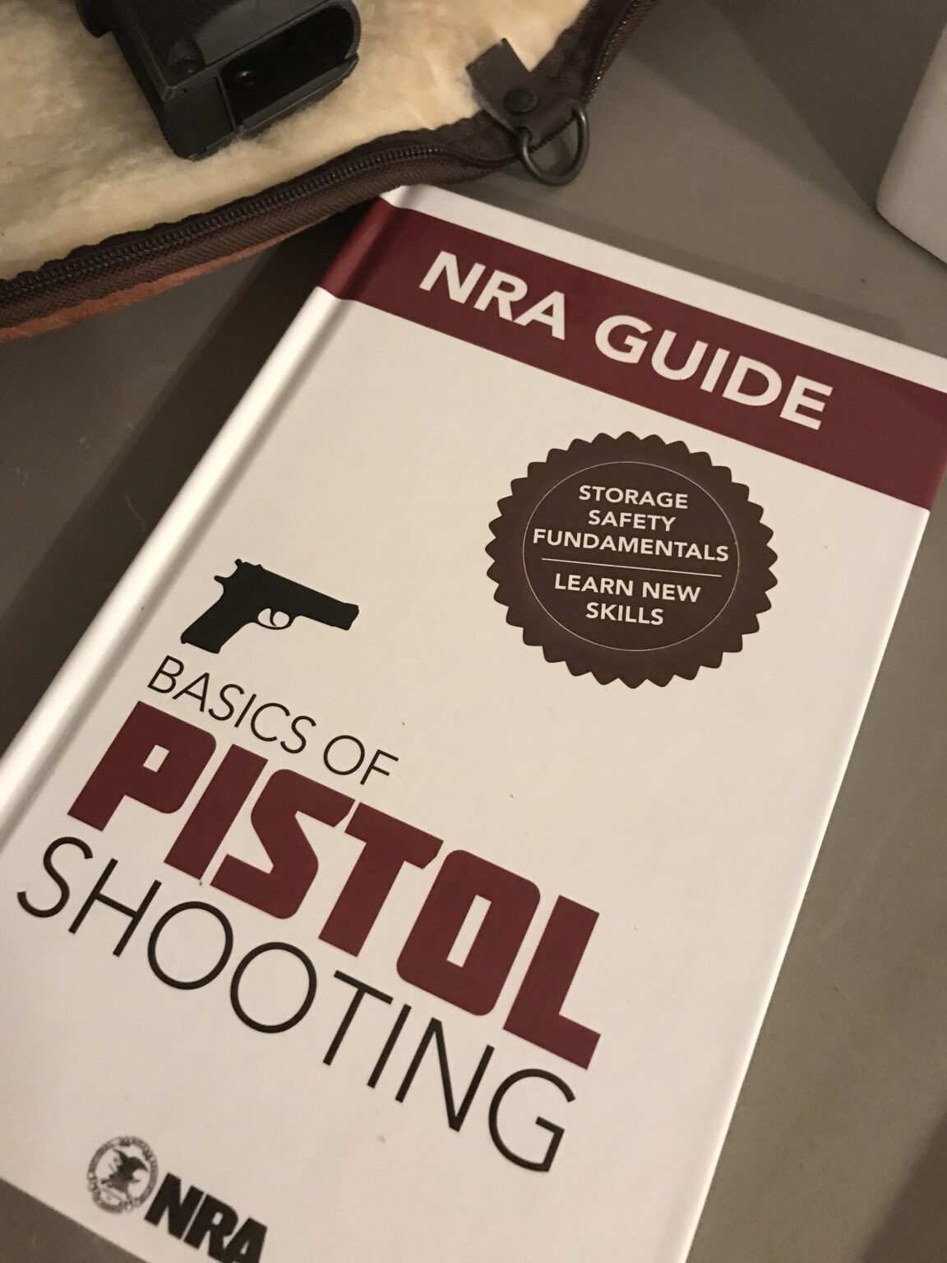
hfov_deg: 49.7
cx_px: 474
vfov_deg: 63.4
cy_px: 632
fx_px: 1021
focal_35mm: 28
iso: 100
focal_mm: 3.99
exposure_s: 1/5
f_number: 1.8
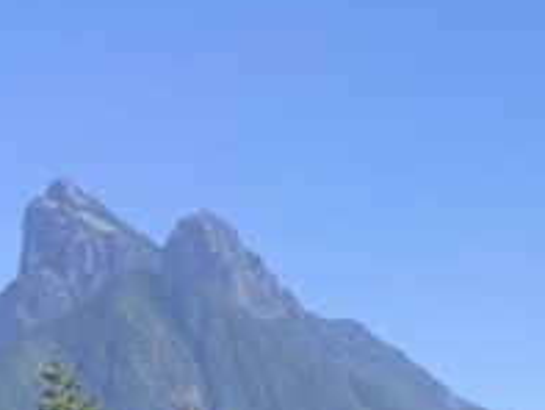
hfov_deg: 13.5
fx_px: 2127
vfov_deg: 10.2
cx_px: 902
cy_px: 784
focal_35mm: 135
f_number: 1.8
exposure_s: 1/1368
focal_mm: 4.25
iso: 25
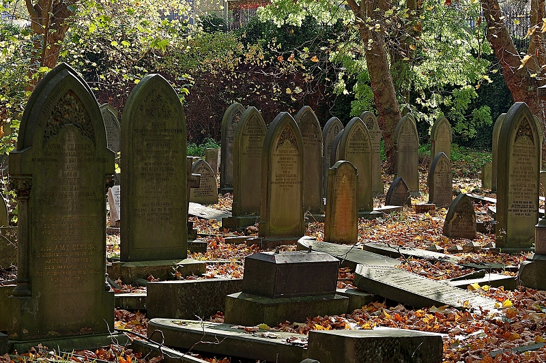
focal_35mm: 82
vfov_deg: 16.6
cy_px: 182
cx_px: 273
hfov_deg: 24.8
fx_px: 1243
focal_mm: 55
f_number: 7.1
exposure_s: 1/60
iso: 200
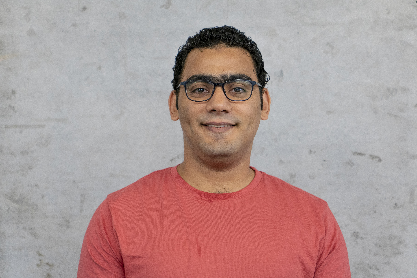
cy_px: 139
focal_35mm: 70
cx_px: 208
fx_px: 811
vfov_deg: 19.5
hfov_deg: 28.8
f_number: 5
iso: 3200
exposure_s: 1/60
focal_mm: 70
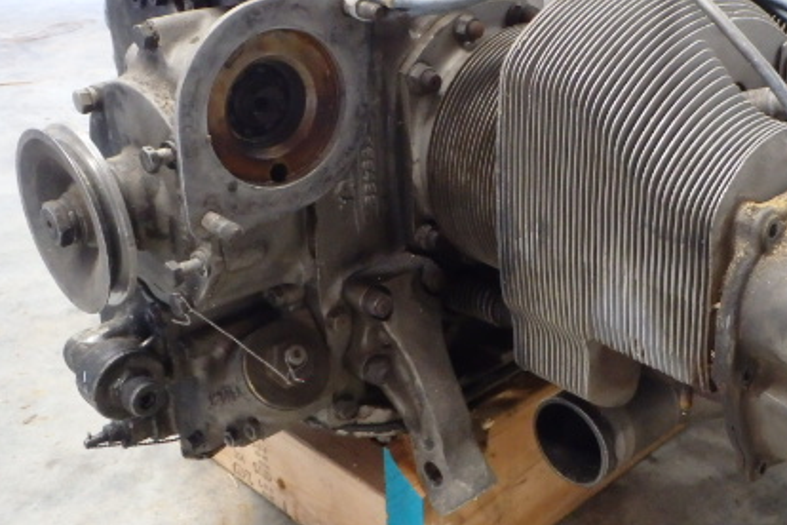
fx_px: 984
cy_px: 223
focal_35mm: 45
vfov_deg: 29.8
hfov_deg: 42.5
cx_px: 572
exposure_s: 1/15
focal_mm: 5
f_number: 3.9
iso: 800
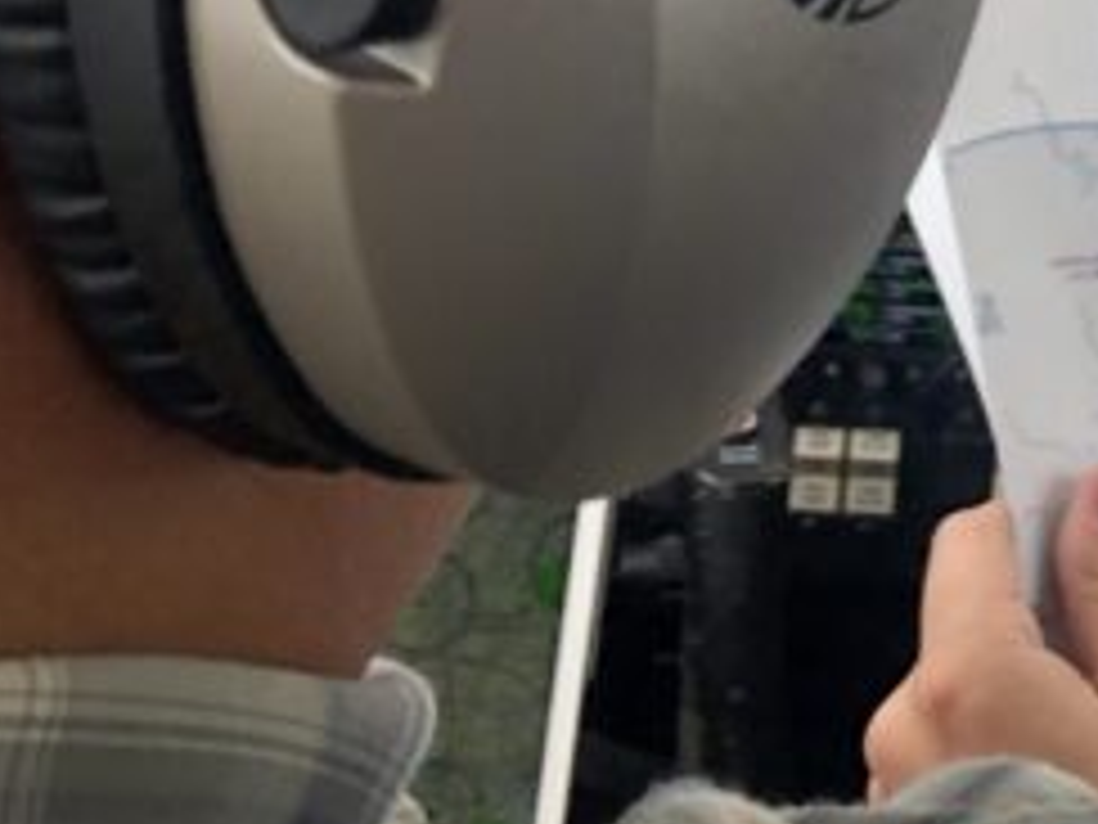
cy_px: -113
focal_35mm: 93
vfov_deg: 15.4
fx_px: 2950
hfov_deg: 19.5
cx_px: 1426
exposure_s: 1/448
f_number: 1.8
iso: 20
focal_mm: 4
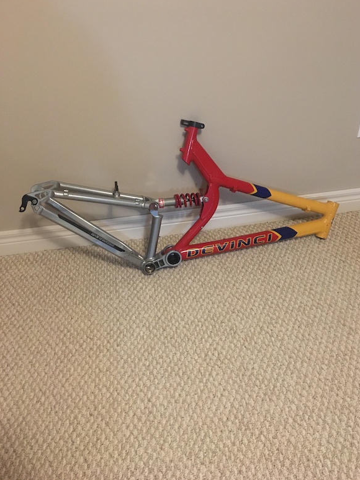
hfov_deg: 46.8
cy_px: 235
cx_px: 185
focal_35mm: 30
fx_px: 416
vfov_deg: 60.0
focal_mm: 4.15
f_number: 2.2
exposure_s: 1/15
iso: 500
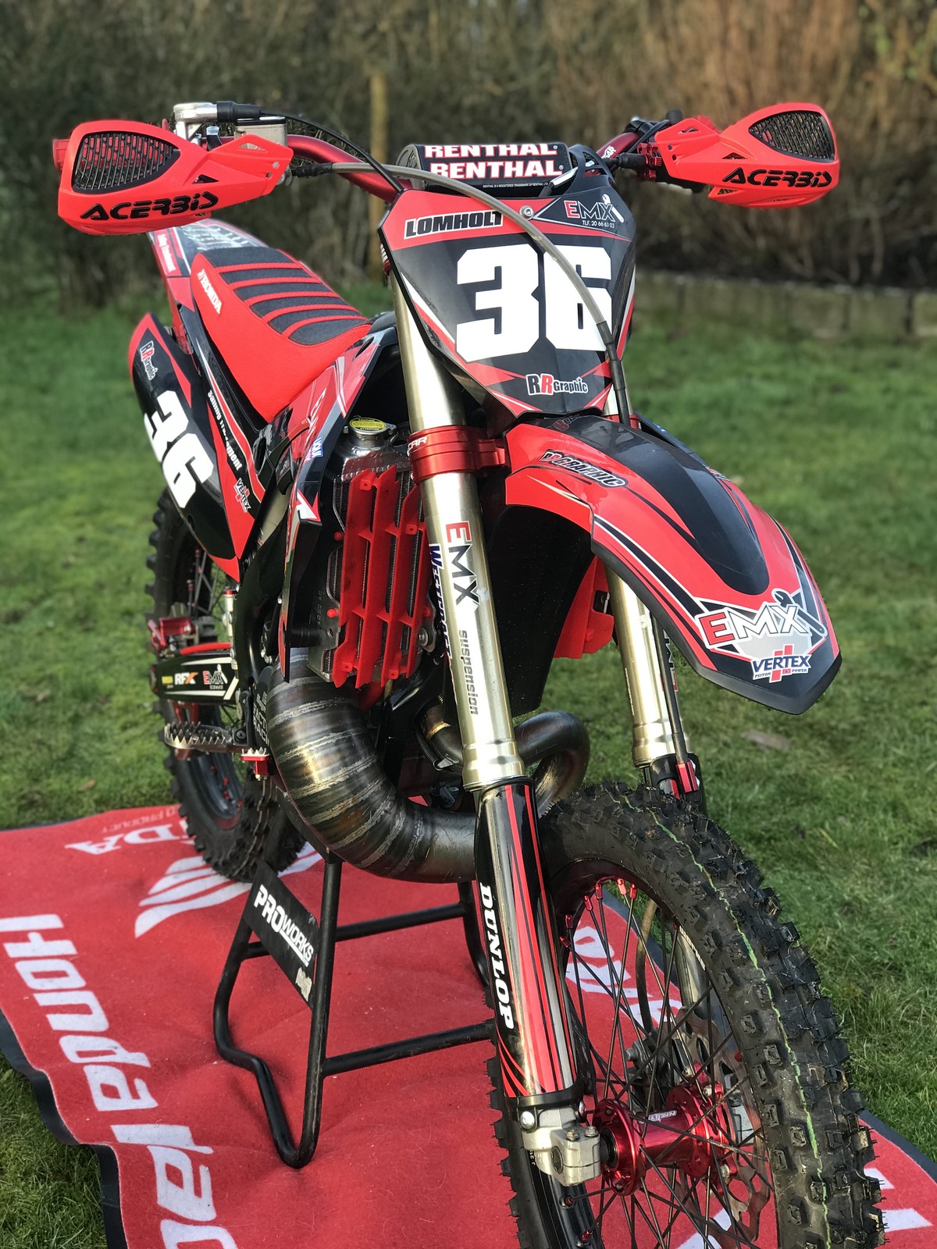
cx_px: 468
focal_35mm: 57
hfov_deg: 25.7
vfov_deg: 33.8
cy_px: 624
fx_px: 2057
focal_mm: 6.6
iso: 25
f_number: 2.8
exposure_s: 1/50
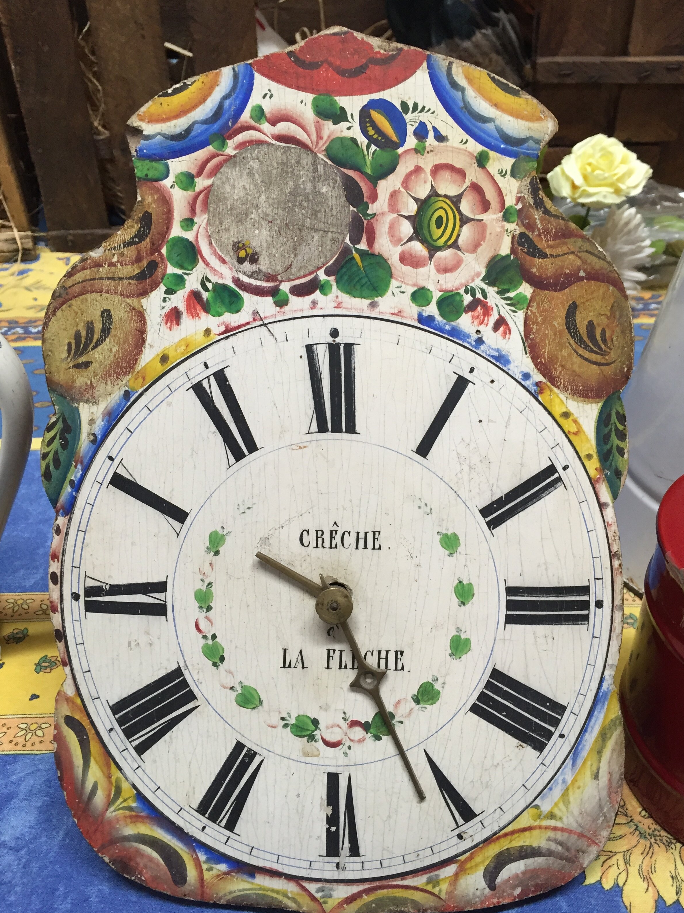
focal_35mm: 30
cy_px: 448
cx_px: 352
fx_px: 790
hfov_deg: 46.8
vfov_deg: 60.0
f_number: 2.2
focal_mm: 4.15
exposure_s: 1/30
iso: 100
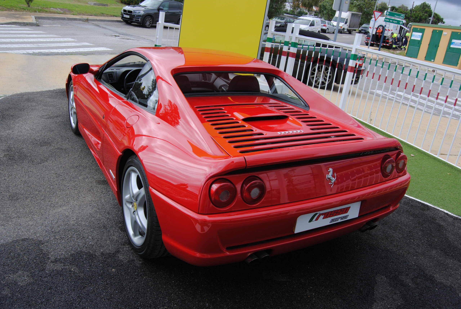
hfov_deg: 61.9
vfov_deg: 43.7
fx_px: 385
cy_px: 154
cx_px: 230
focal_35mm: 30
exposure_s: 1/250
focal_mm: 20
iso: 100
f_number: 8
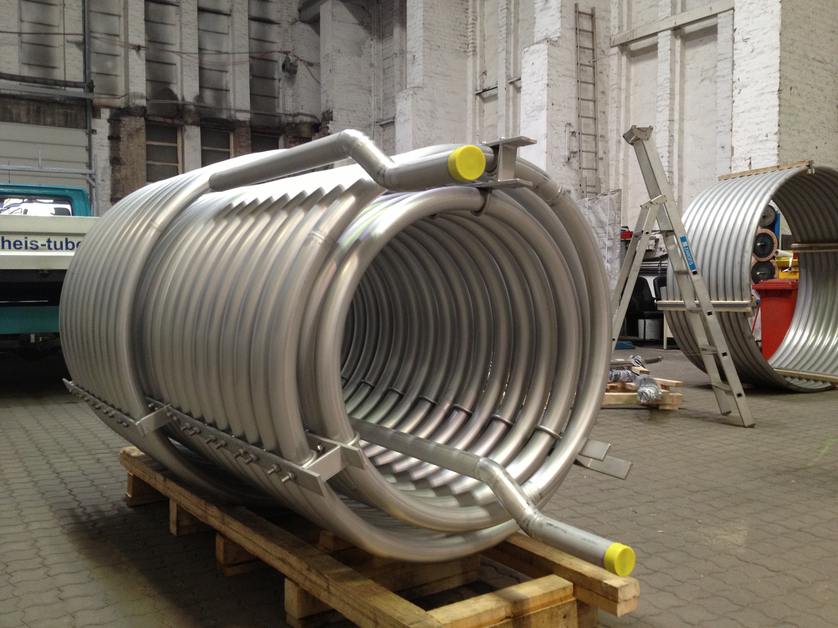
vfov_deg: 40.7
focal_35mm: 35
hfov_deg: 52.6
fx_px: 847
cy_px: 314
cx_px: 419
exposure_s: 1/20
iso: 125
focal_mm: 4.28
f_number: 2.4
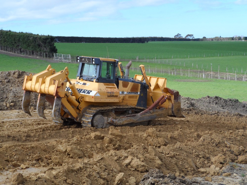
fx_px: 521
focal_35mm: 73
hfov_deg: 26.7
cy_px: 92
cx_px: 124
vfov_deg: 20.2
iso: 80
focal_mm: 11.9
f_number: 4.3
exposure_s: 1/250
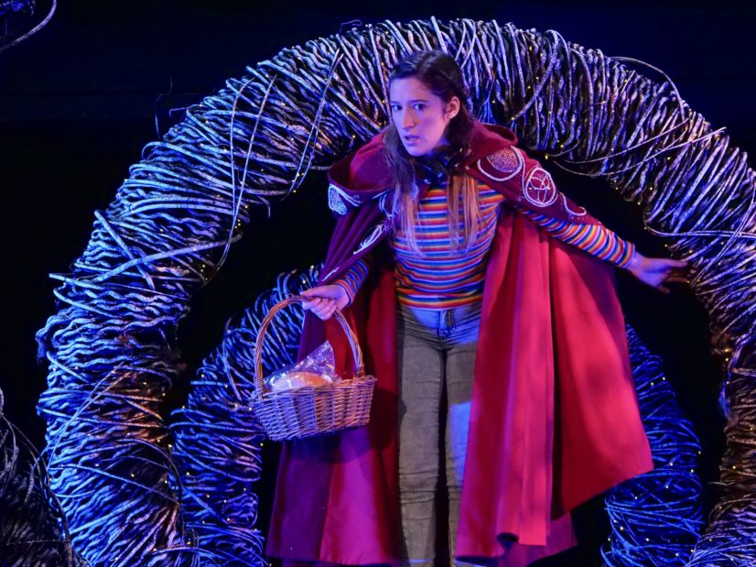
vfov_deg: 11.9
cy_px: 251
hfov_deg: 15.9
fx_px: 2707
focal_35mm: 124
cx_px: 425
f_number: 4
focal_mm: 50
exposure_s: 1/60
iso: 3200
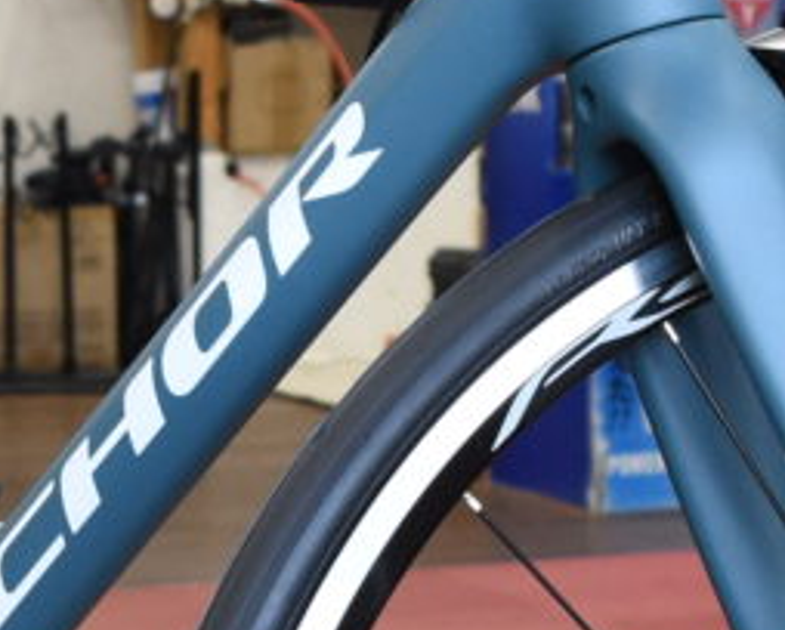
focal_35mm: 153
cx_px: 244
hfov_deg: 12.6
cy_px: 622
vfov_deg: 10.0
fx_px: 3560
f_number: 4.5
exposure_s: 1/125
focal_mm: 18
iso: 800
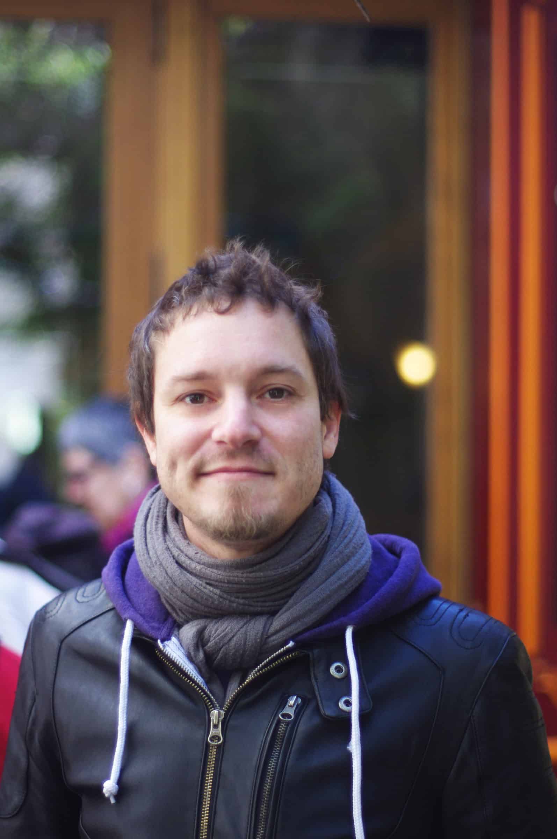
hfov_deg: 18.1
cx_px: 278
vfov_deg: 27.0
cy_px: 420
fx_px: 1745
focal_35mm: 75
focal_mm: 50
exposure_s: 1/800
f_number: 1.8
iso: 400
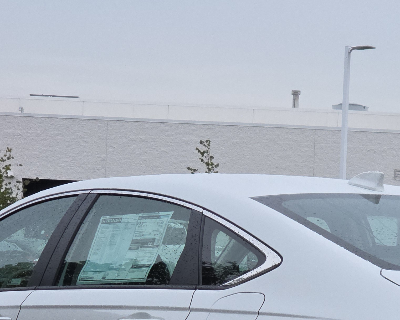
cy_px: 371
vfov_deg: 8.6
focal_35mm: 177
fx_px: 2096
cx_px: 265
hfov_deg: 10.9
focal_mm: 7.9
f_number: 2.4
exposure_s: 1/1111
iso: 50
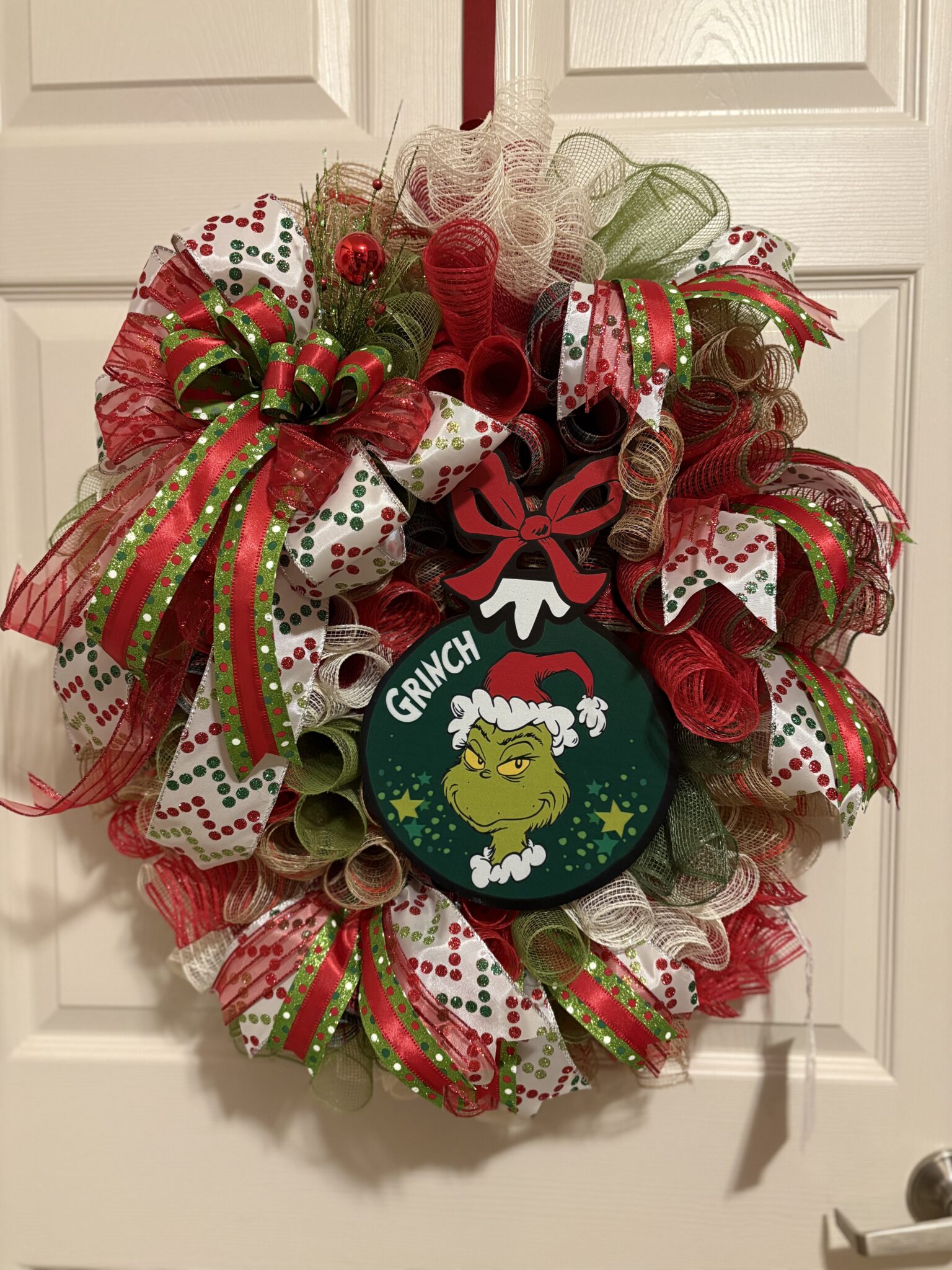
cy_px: 635
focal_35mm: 26
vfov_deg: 67.3
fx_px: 953
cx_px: 476
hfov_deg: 53.1
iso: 500
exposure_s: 1/60
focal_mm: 5.96
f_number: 1.6
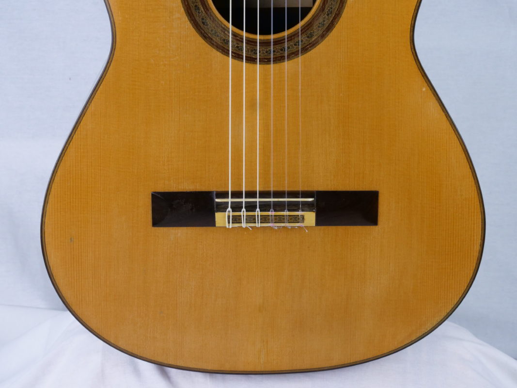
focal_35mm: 84
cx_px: 258
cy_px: 194
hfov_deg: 23.3
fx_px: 1254
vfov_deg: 17.6
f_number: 11
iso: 2000
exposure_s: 1/100
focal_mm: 42
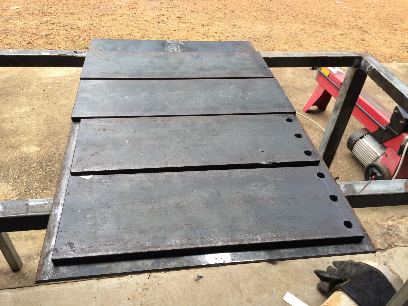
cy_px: 153
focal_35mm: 30
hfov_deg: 60.0
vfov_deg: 46.8
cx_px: 204
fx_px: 354
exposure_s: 1/120
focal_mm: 4.12
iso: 50
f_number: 2.2
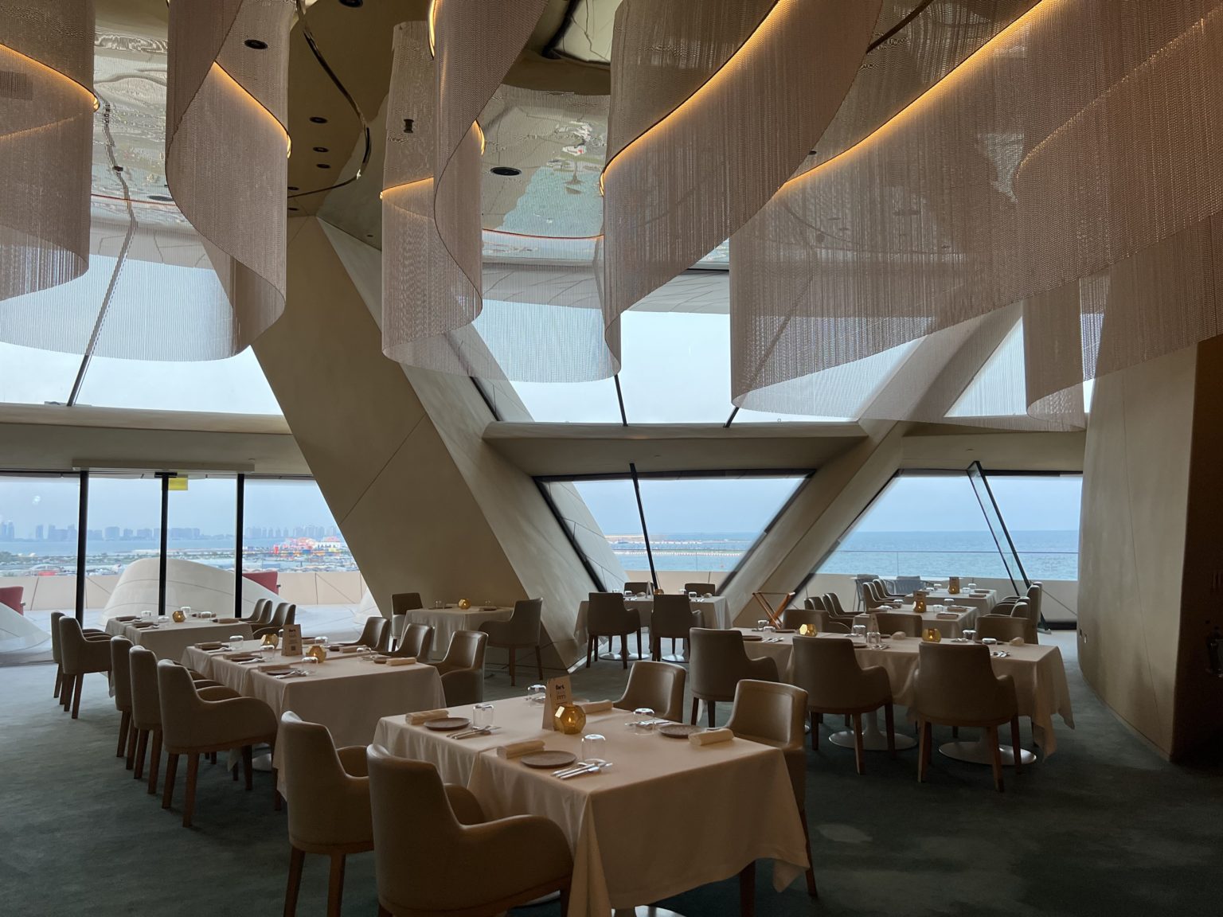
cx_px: 612
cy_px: 458
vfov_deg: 53.1
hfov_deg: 67.3
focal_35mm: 26
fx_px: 919
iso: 125
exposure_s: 1/112
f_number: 1.5
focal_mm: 5.7
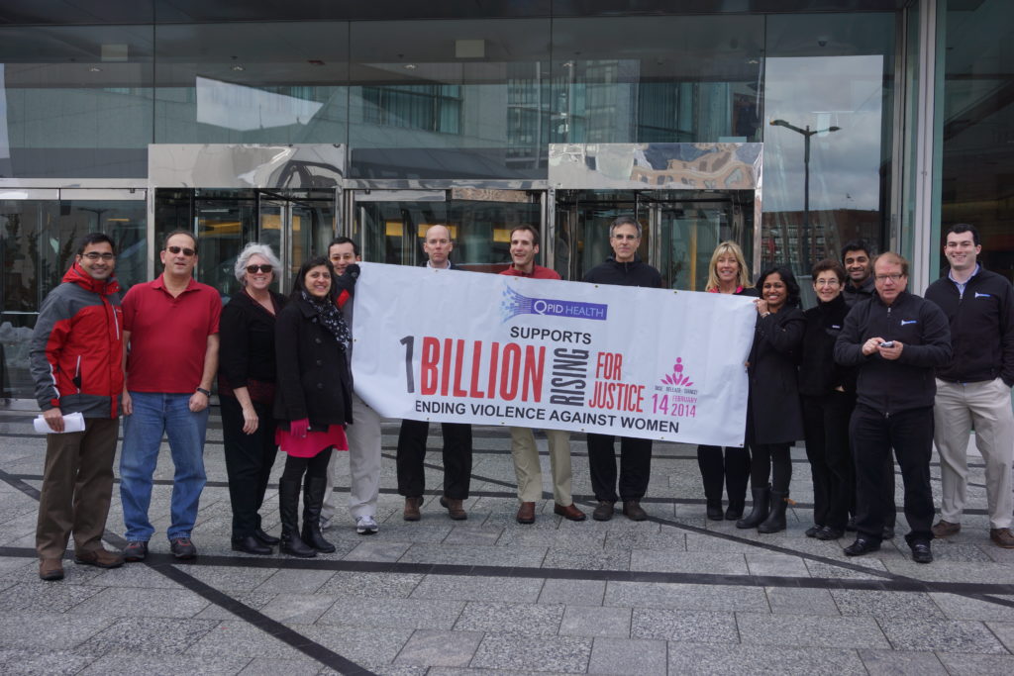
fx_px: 1127
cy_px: 338
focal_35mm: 40
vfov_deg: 33.4
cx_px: 507
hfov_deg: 48.5
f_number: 6.3
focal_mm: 27
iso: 100
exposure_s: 1/125
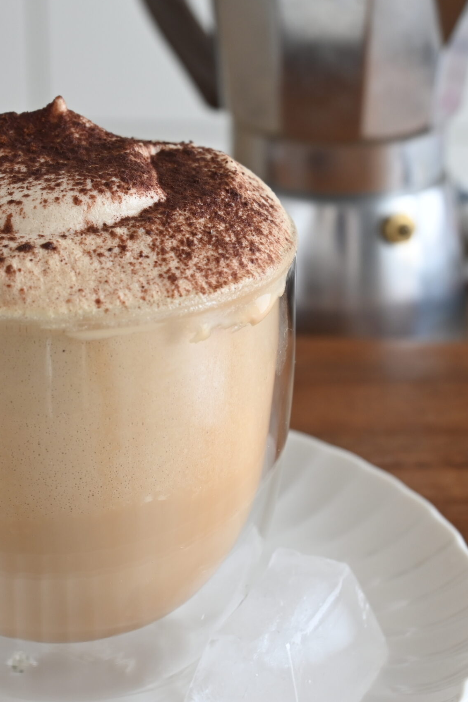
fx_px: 1794
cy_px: 350
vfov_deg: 22.1
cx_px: 26
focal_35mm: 92
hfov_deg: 14.7
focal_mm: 41
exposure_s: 1/15
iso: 200
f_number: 7.1
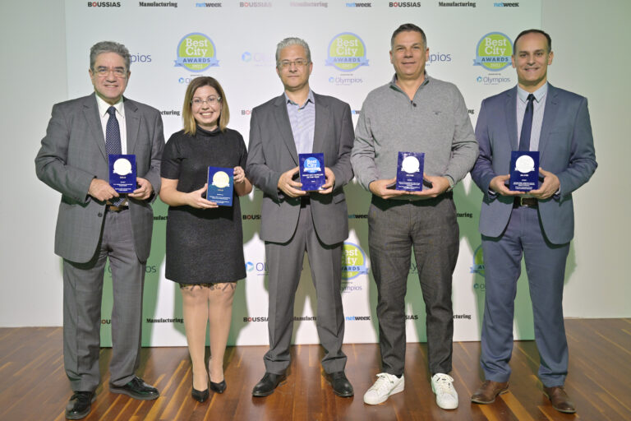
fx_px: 613
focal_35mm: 35
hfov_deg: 54.4
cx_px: 316
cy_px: 210
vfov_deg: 37.9
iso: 1000
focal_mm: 35
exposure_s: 1/160
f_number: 4
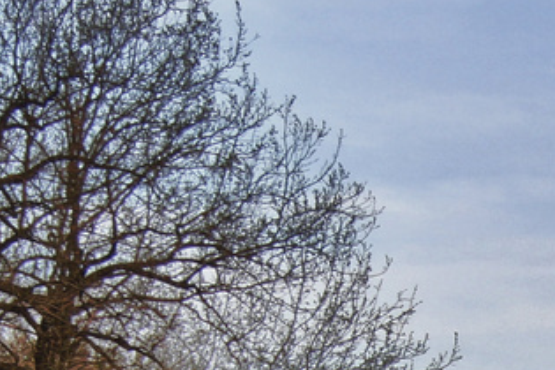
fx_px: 5873
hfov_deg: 5.4
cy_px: 837
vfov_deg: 3.6
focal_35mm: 381
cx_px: 828
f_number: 6.3
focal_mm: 47
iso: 100
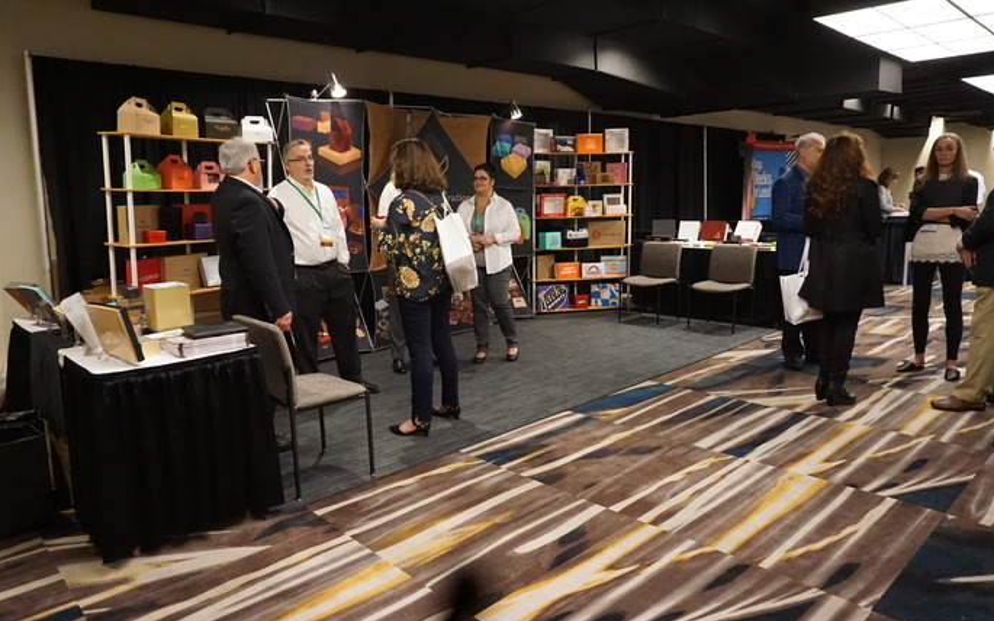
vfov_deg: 49.2
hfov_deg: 72.5
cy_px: 292
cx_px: 506
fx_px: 677
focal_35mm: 25
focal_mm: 16
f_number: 3.5
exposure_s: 1/125
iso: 3200
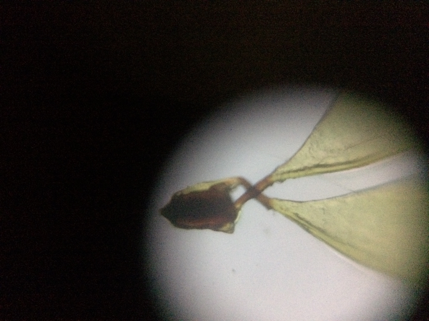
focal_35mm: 29
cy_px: 160
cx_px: 214
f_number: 2.2
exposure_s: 1/17
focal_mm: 4.15
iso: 1600
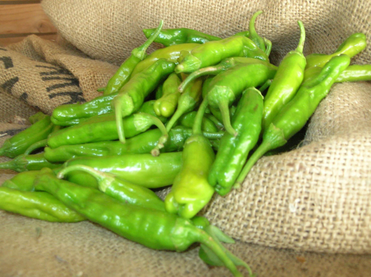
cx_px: 186
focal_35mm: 36
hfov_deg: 51.4
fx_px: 386
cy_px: 138
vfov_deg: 39.6
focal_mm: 6
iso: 170
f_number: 2.7
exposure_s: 1/28.5
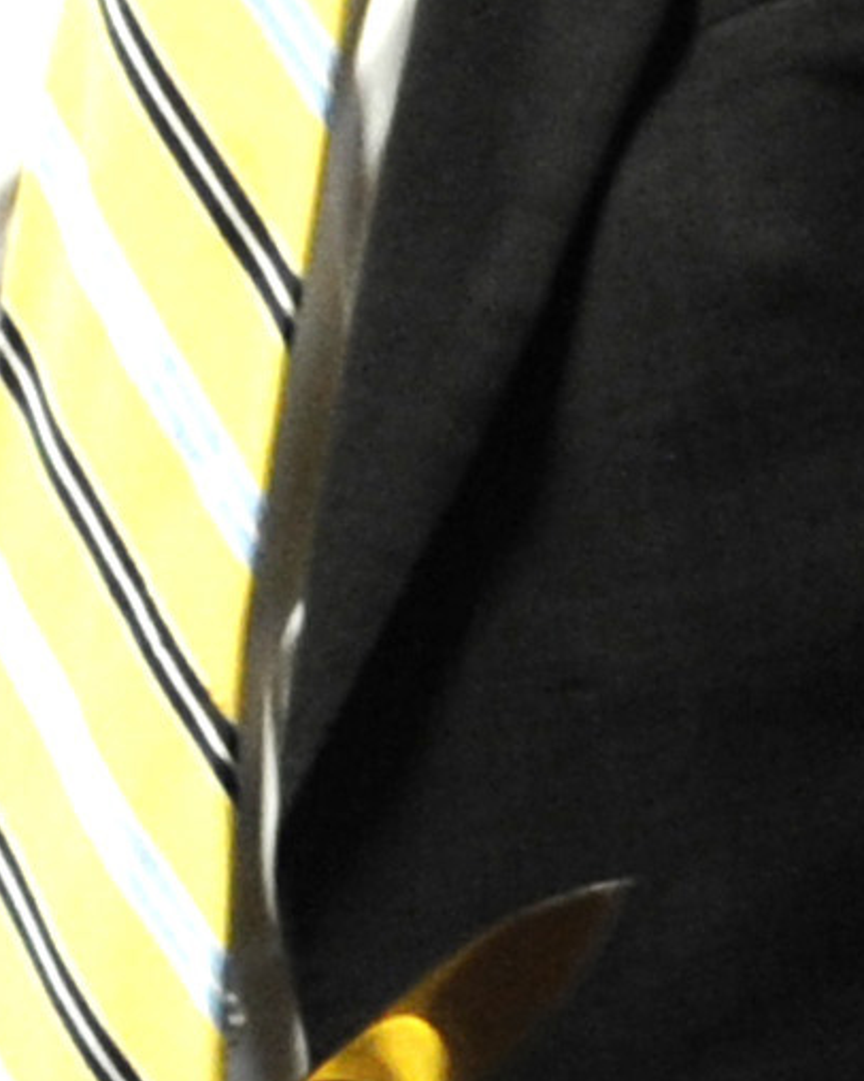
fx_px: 11066
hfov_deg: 4.4
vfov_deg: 5.6
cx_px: -1236
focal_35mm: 346
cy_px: -4
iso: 1250
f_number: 4
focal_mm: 44
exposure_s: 1/80
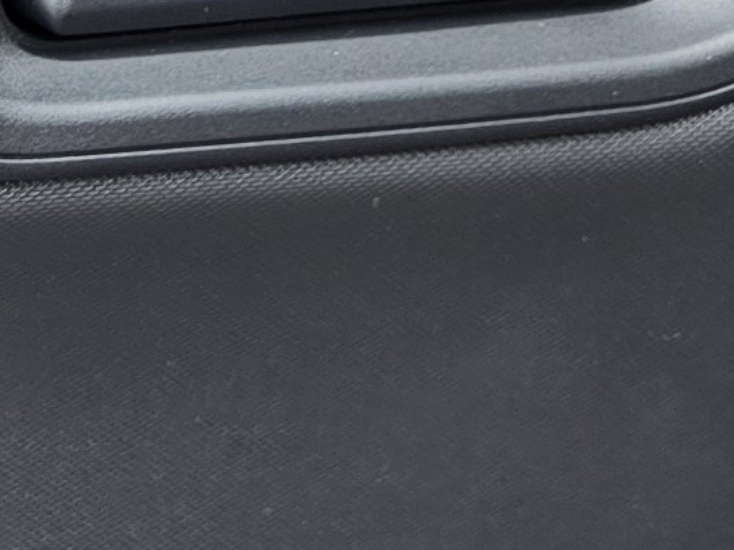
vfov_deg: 8.7
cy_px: 704
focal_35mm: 169
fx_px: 3583
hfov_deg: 10.3
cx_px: -965
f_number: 1.7
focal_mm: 6.3
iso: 25
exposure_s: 1/180
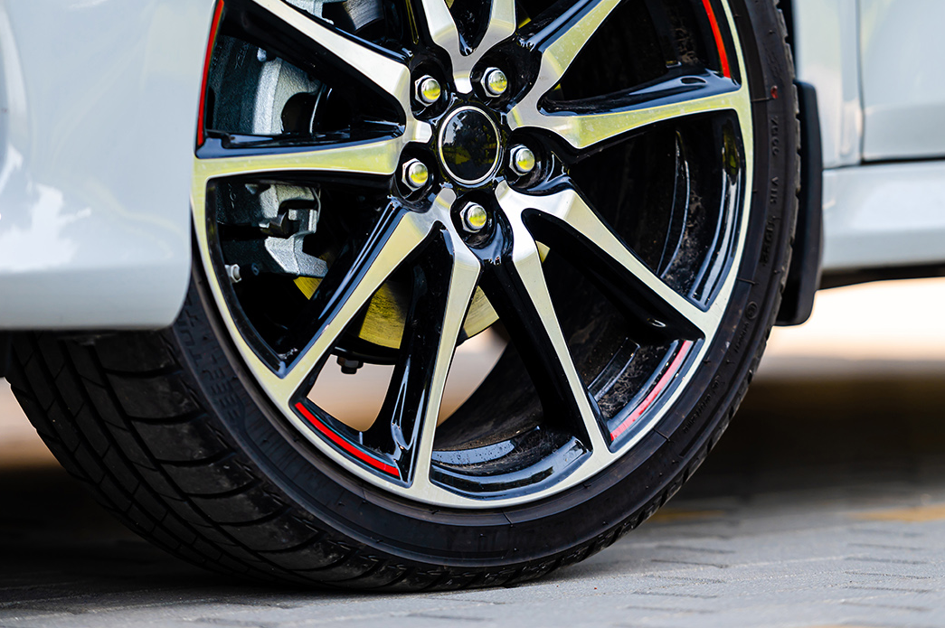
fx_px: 6400
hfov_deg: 8.4
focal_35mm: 244
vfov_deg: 5.6
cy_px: 233
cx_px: 513
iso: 200
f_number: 3.5
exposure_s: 1/640
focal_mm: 170
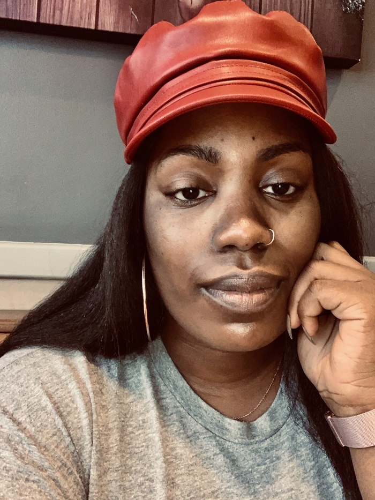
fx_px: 462
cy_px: 250
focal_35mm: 32
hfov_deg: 44.2
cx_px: 188
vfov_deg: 56.8
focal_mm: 2.87
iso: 250
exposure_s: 1/30
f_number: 2.2
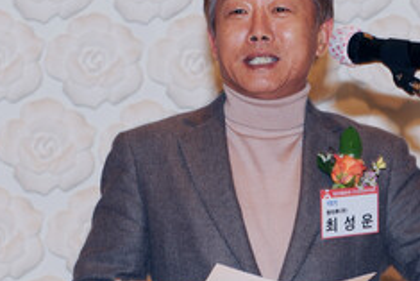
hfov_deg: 13.0
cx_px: 270
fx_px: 1844
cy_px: 117
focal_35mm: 158
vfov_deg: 8.7
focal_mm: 62
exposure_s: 1/60
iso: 200
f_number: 5
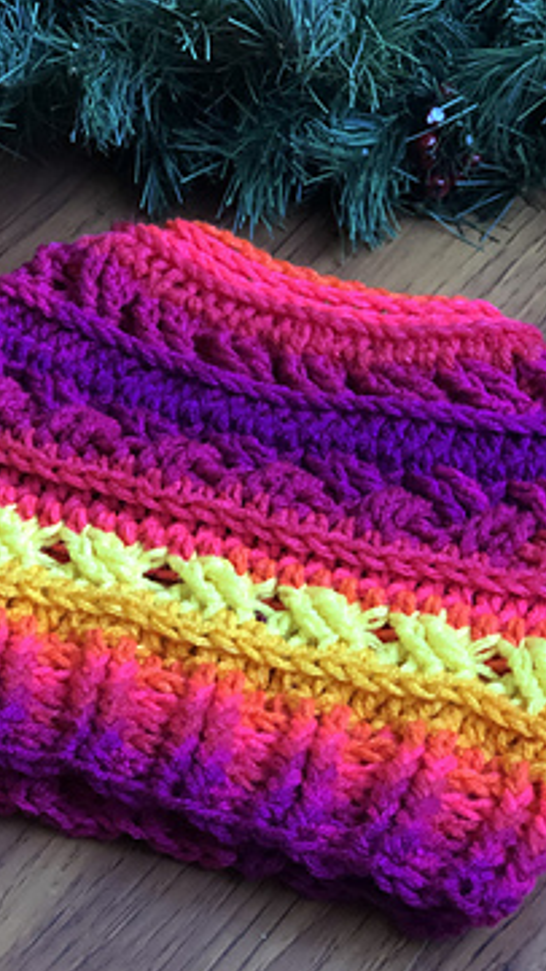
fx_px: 2214
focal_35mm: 86
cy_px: 436
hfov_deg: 14.0
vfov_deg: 24.7
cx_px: 187
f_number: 2.8
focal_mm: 6.6
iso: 320
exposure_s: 1/30
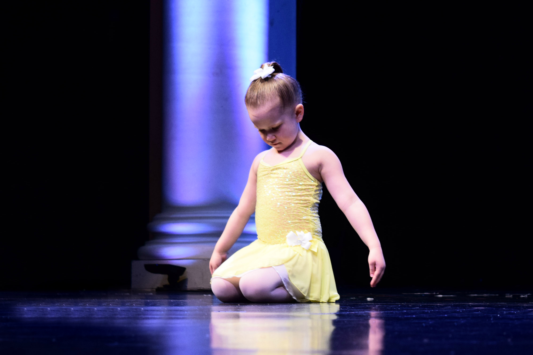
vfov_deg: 16.5
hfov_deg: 24.6
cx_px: 266
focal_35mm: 82
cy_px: 178
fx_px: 1221
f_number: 6.3
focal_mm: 55
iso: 1400
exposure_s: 1/15
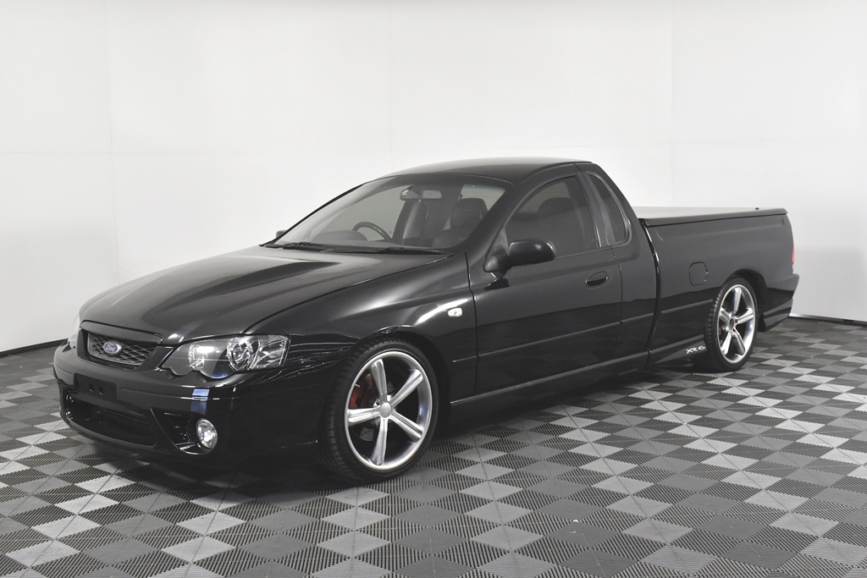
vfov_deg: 31.9
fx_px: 1012
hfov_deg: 46.4
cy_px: 289
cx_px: 434
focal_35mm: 42
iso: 1600
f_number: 8
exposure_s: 1/250
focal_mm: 28
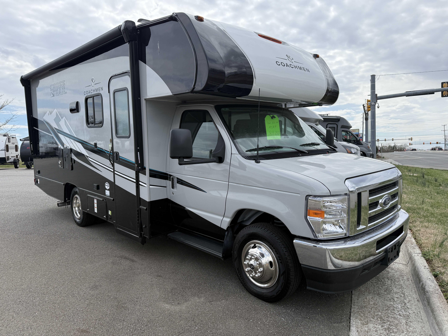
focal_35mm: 24
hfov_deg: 71.6
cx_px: 224
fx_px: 311
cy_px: 168
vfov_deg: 56.8
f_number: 1.78
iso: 80
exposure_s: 1/3953
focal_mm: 6.76
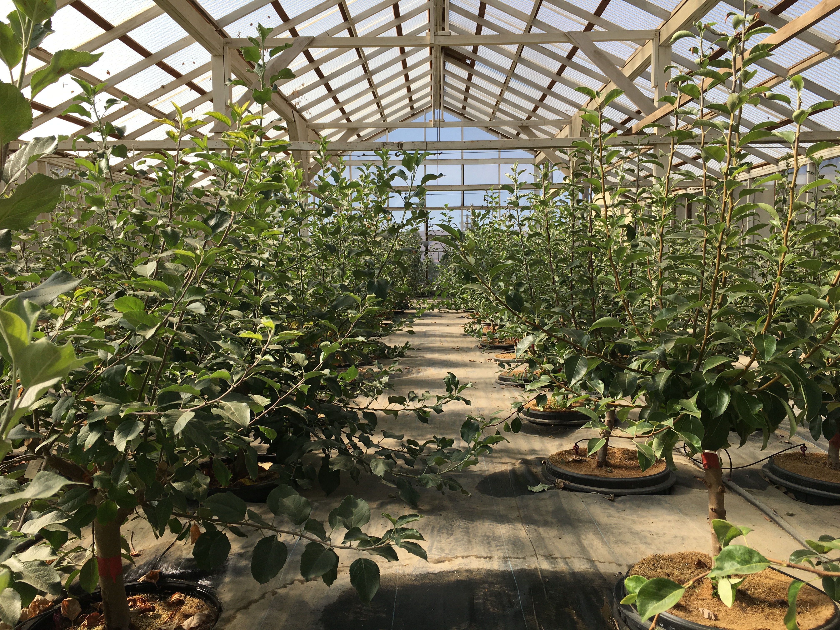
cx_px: 420
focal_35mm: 29
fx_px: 704
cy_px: 315
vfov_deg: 48.2
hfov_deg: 61.7
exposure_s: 1/746
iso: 25
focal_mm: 4.15
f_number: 2.2
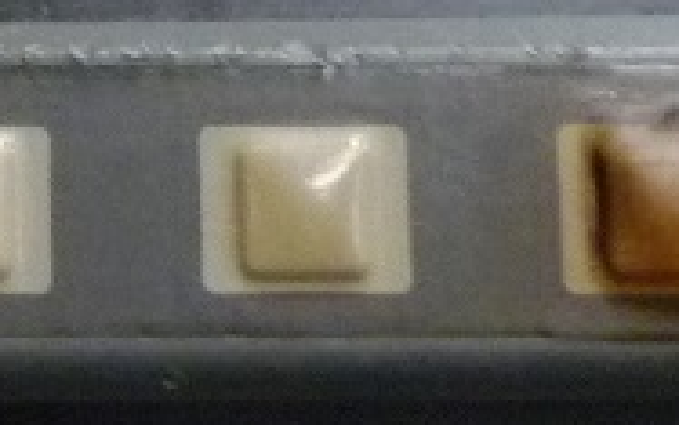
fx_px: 3554
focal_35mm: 192
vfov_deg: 6.2
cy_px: -937
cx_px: -218
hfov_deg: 10.7
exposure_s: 1/30
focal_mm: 5.5
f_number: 2.8
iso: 320
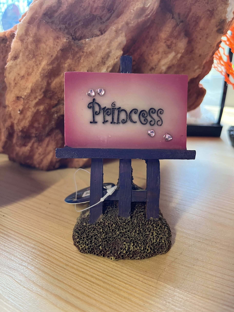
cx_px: 117
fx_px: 234
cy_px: 156
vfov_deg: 67.3
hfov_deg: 53.1
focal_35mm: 26
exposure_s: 1/50
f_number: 1.6
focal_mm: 5.1
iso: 100
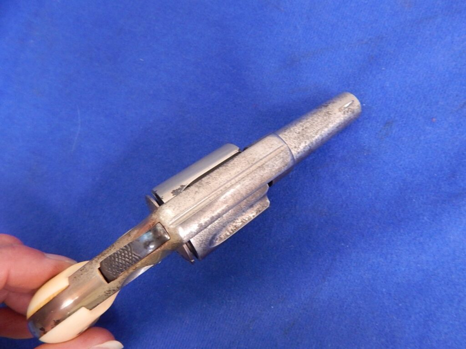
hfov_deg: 76.4
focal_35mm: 22
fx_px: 296
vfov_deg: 61.1
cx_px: 233
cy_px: 174
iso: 400
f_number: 3
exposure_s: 1/13
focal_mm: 4
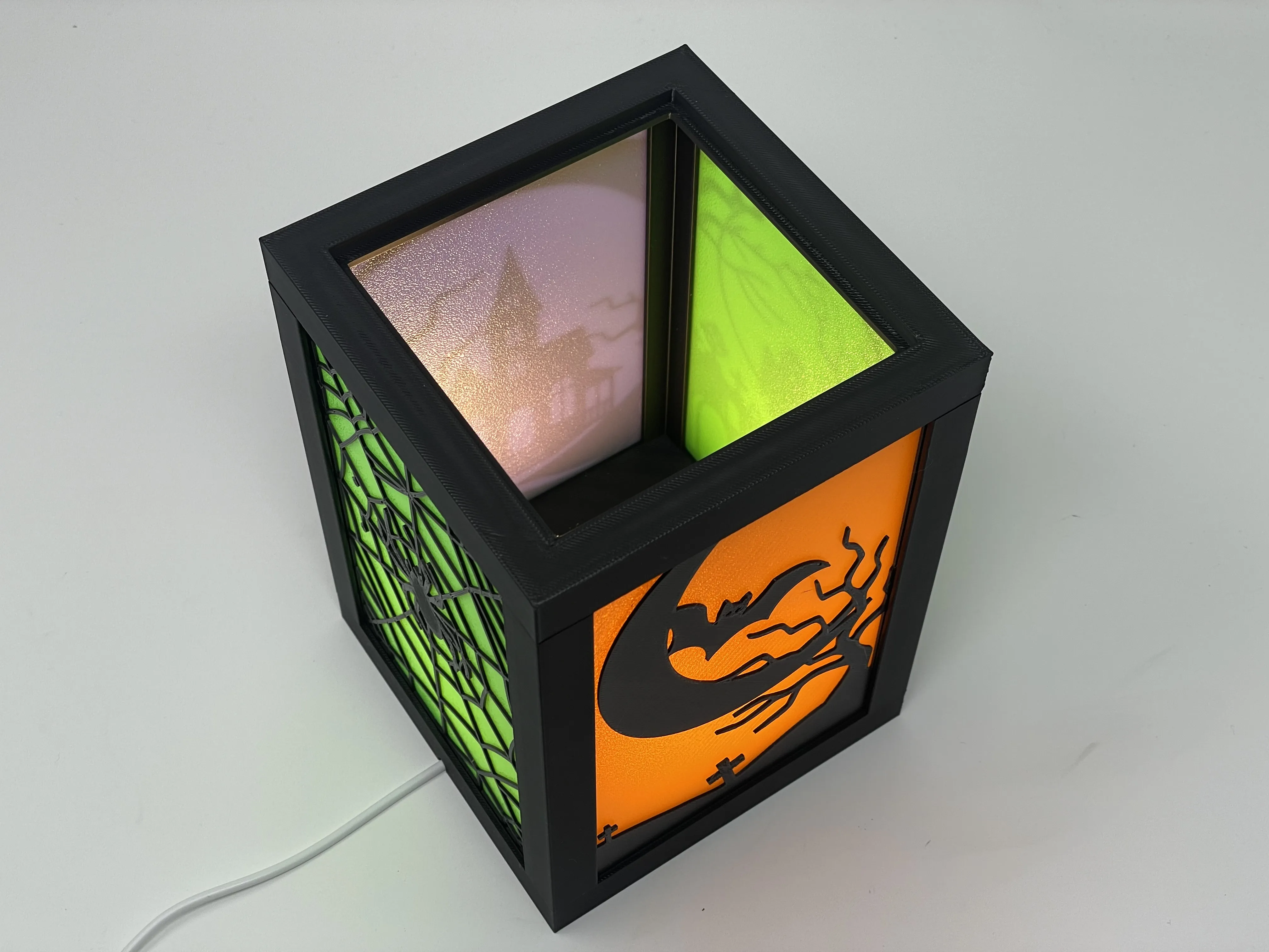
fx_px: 1906
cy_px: 476
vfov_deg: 28.0
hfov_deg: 36.8
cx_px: 634
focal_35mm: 52
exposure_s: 1/130
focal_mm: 6
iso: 25
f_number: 2
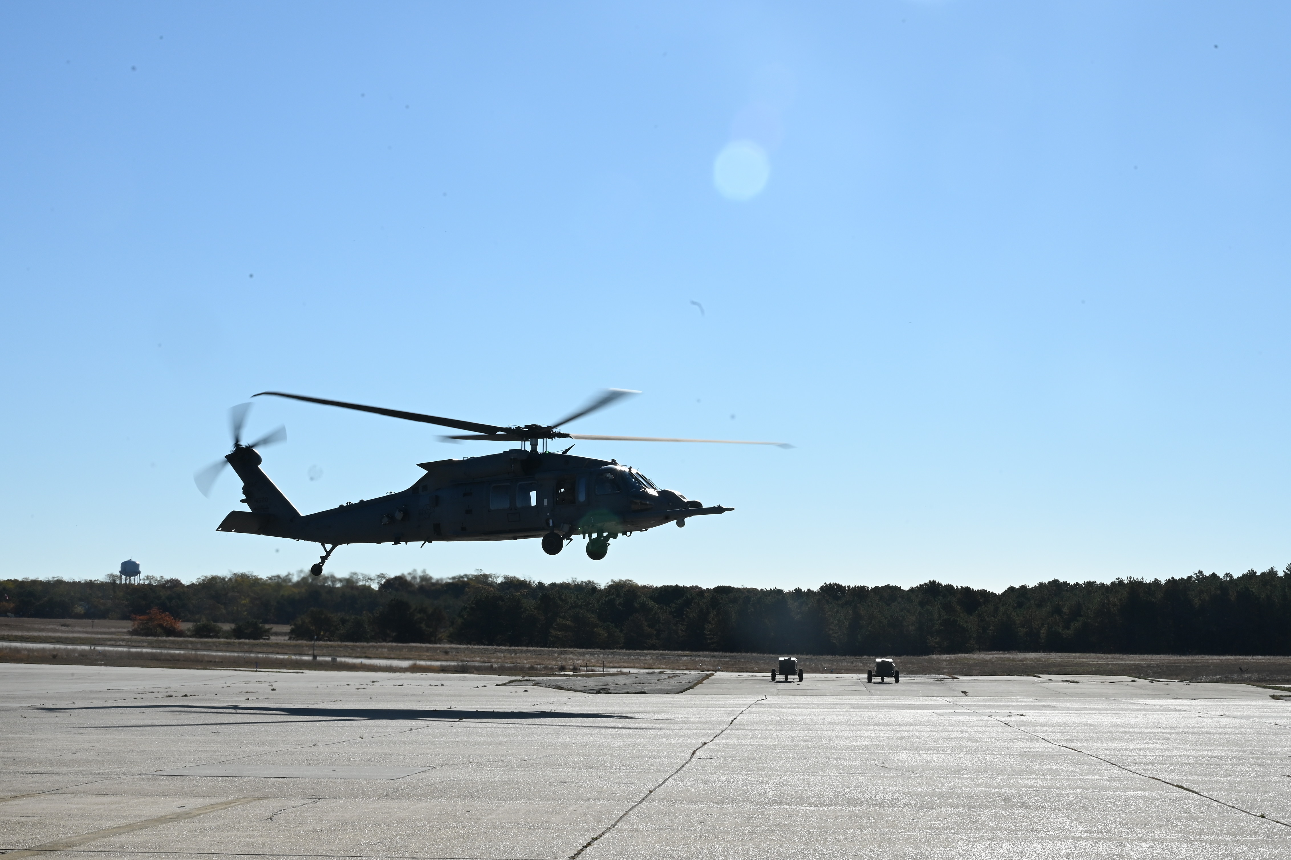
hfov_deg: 28.9
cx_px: 646
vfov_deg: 19.4
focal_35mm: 70
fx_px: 2509
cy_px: 430
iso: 400
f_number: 22
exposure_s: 1/250
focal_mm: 70
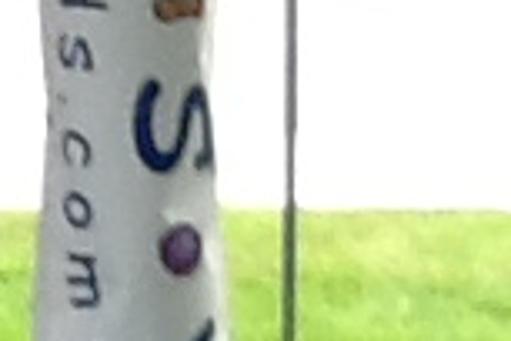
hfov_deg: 8.5
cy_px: 107
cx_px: -918
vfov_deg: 6.6
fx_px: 2966
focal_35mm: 209
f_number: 2.4
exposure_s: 1/120
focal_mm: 2.03
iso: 80
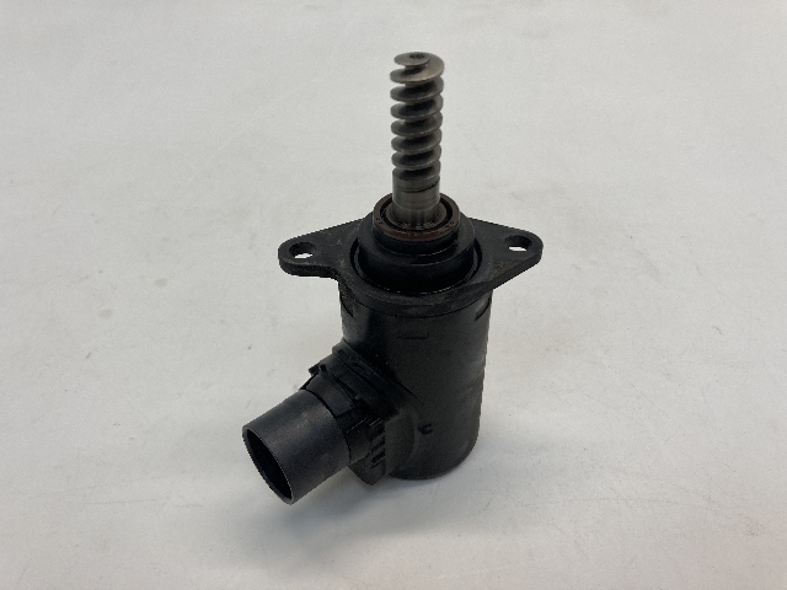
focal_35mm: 28
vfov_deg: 49.7
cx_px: 394
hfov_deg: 63.4
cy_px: 295
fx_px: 637
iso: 50
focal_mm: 3.99
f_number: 1.8
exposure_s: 1/120
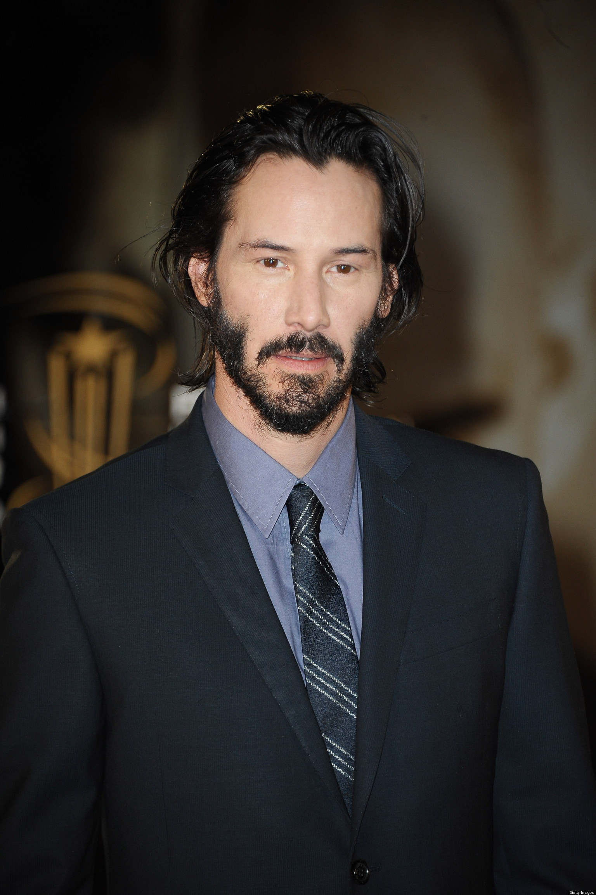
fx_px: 7458
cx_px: 298
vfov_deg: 6.9
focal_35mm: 300
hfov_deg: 4.6
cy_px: 448
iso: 800
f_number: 6.3
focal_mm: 300
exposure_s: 1/250
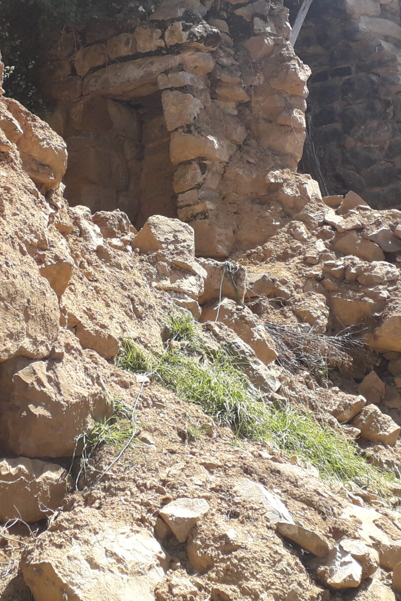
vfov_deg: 33.4
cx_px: 135
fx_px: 1002
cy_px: 263
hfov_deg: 22.5
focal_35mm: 60
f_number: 1.9
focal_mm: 3.6
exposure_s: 1/700
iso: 40
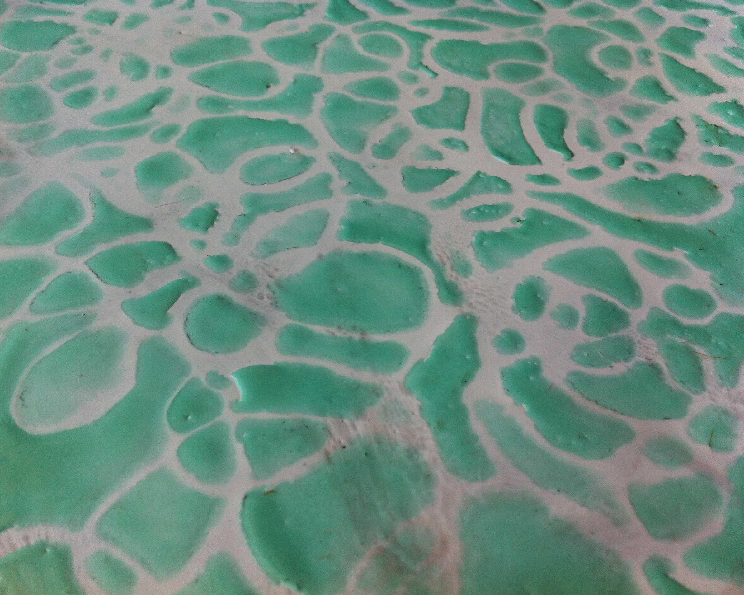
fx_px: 815
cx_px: 365
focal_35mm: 37
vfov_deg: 40.1
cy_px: 297
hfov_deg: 49.1
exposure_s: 1/120
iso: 100
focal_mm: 3.85
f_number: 2.8
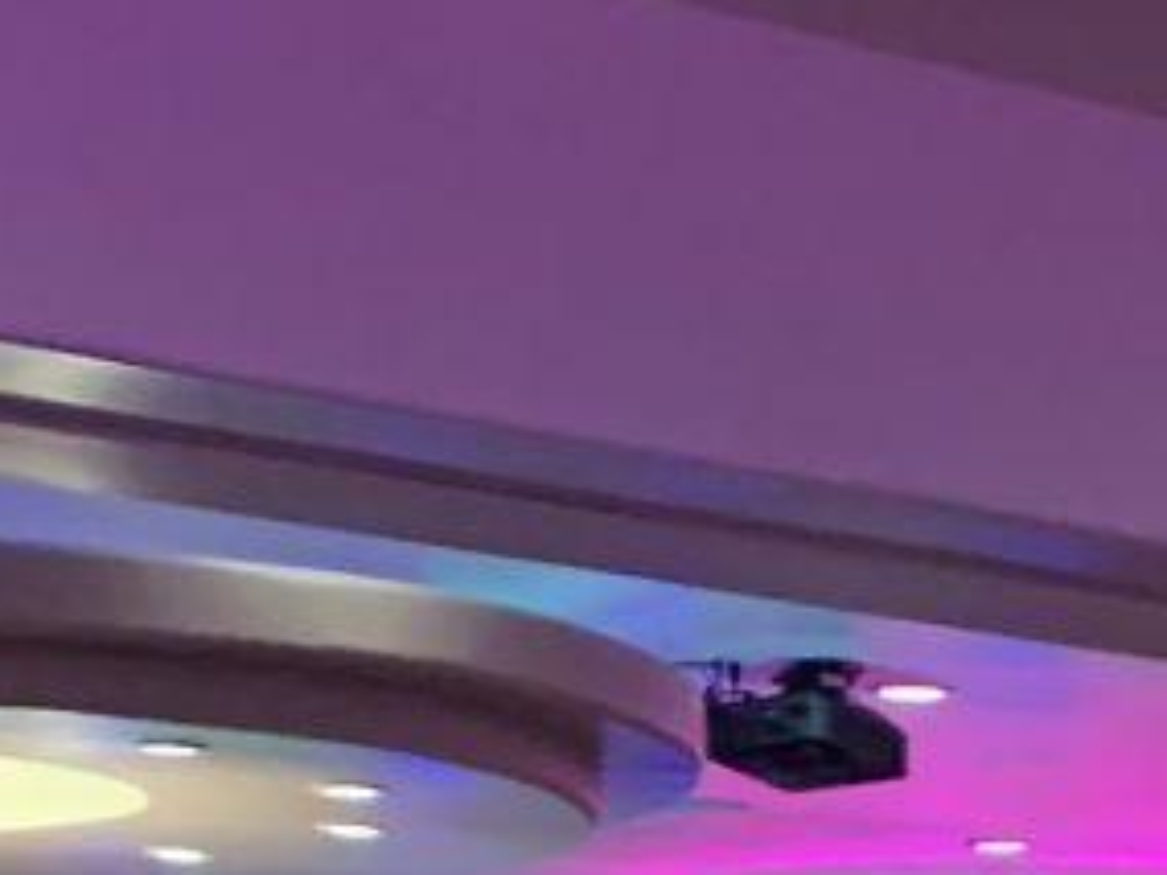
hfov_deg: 10.8
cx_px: 1726
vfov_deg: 7.5
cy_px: 2555
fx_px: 5933
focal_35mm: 176
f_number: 1.8
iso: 320
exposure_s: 1/40
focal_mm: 4.25
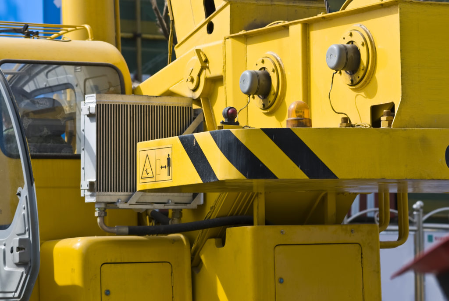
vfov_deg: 7.6
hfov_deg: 11.4
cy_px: 150
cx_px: 224
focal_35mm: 180
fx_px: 2247
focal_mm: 120
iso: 100
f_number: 6.3
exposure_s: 1/320
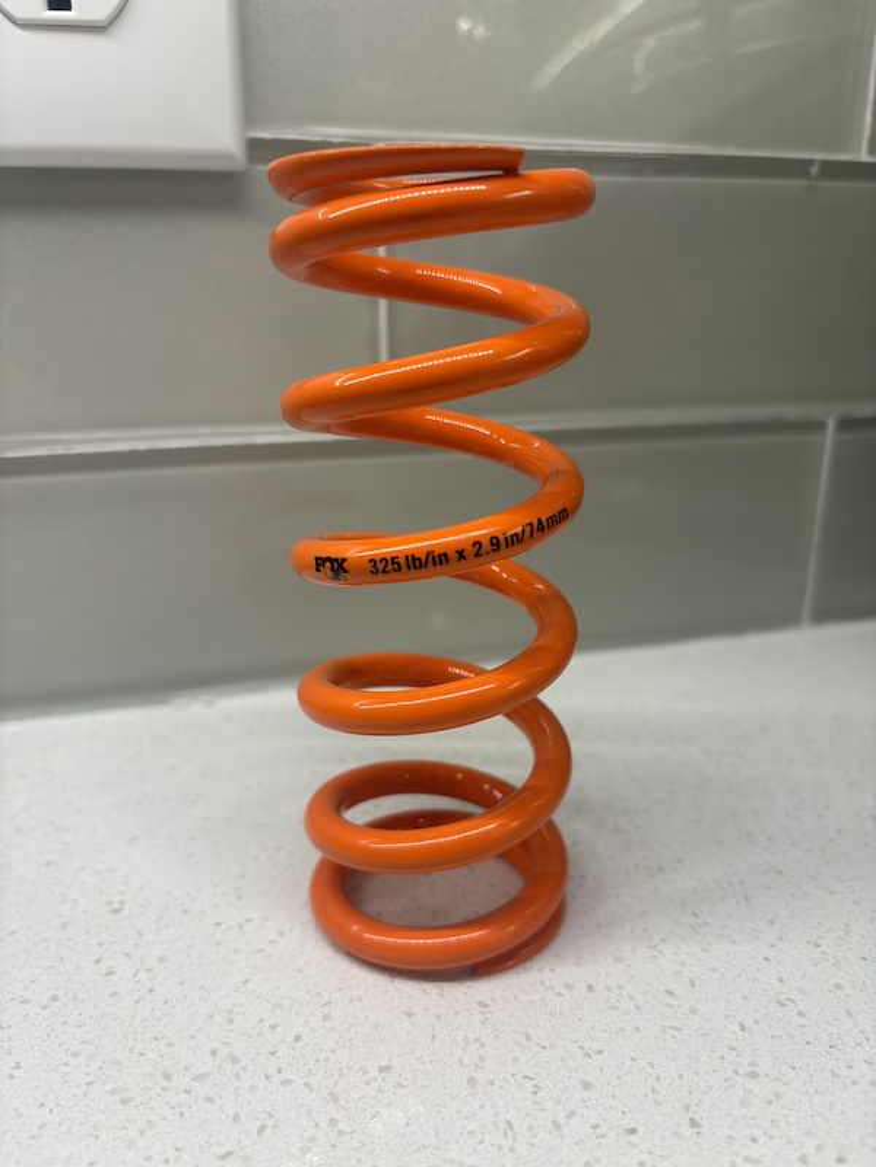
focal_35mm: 26
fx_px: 877
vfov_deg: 67.3
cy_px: 584
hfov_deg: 53.1
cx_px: 438
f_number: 1.6
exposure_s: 1/121
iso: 50
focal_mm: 5.96
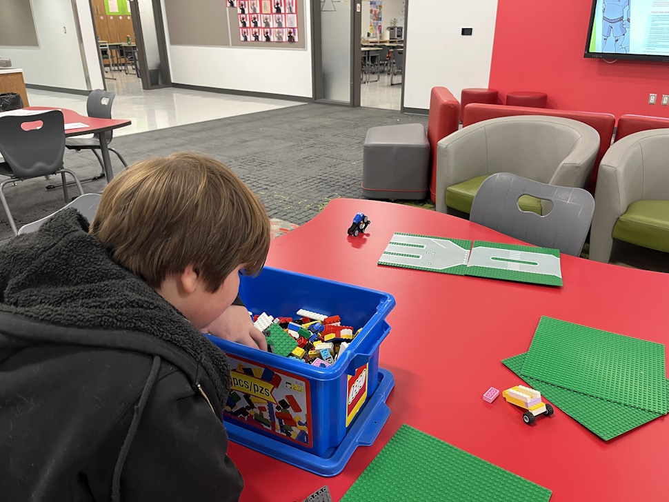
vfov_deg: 53.1
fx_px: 503
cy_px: 251
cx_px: 334
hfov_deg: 67.3
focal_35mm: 26
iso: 200
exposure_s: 1/60
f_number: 1.6
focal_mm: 5.1
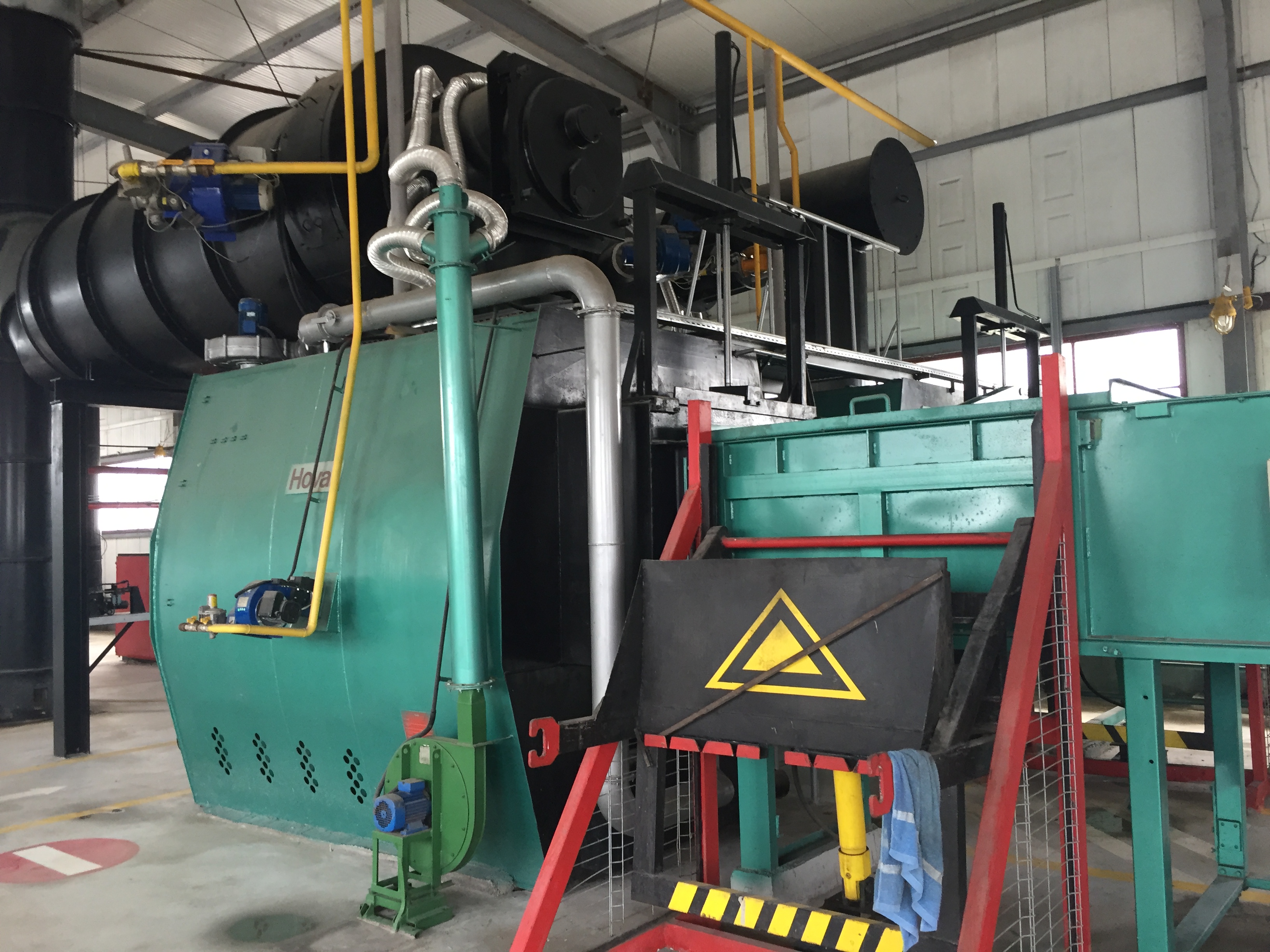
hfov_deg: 61.7
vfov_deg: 48.2
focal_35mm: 29
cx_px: 635
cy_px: 476
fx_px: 1064
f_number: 2.2
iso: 160
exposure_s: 1/33
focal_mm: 4.15
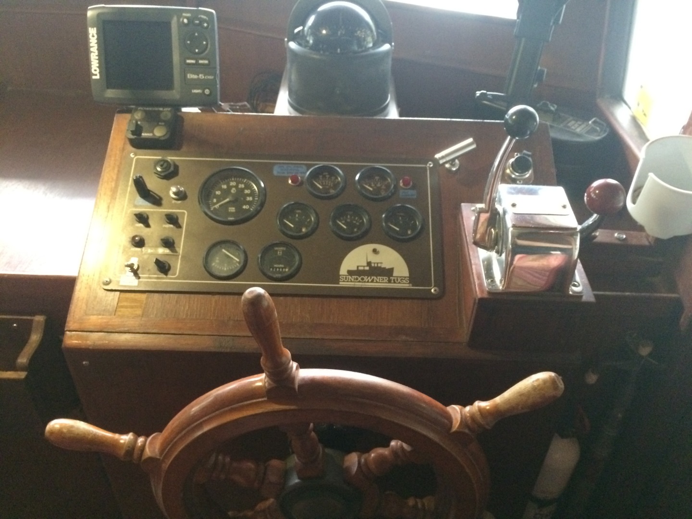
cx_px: 346
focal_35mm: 29
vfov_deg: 48.2
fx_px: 580
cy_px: 260
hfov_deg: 61.7
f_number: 2.2
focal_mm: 4.15
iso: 500
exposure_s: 1/15
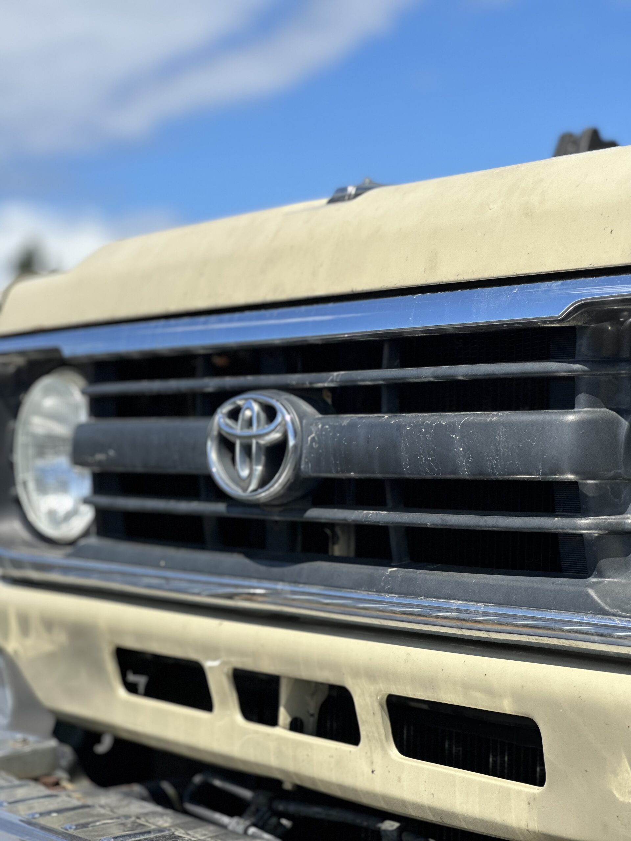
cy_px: 420
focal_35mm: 77
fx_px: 1871
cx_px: 316
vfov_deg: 25.3
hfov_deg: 19.1
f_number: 2.8
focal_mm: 9
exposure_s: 1/896
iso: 32
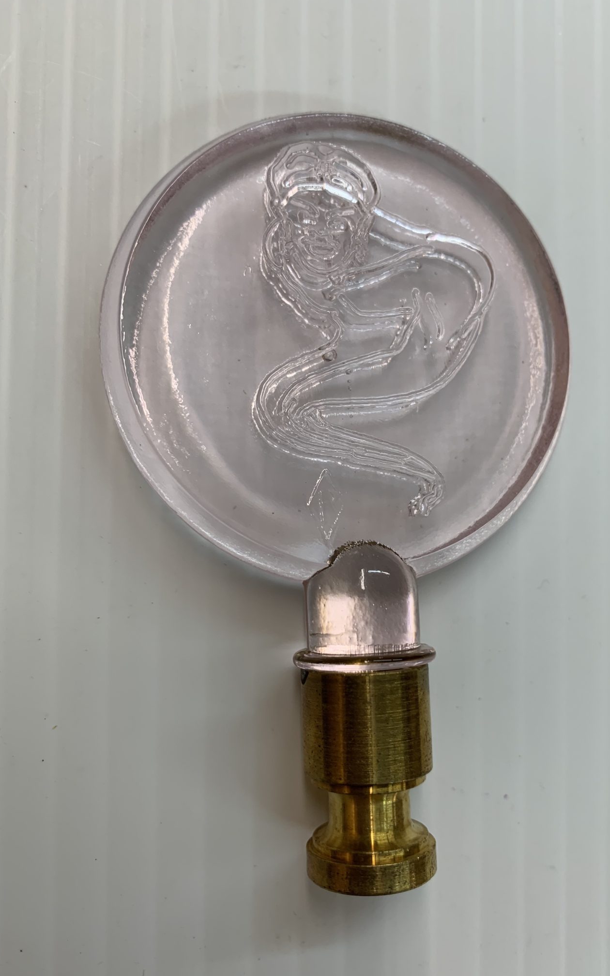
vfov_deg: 66.5
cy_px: 491
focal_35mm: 28
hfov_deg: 44.4
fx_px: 745
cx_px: 345
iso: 50
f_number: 1.8
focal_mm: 4.25
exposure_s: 1/120
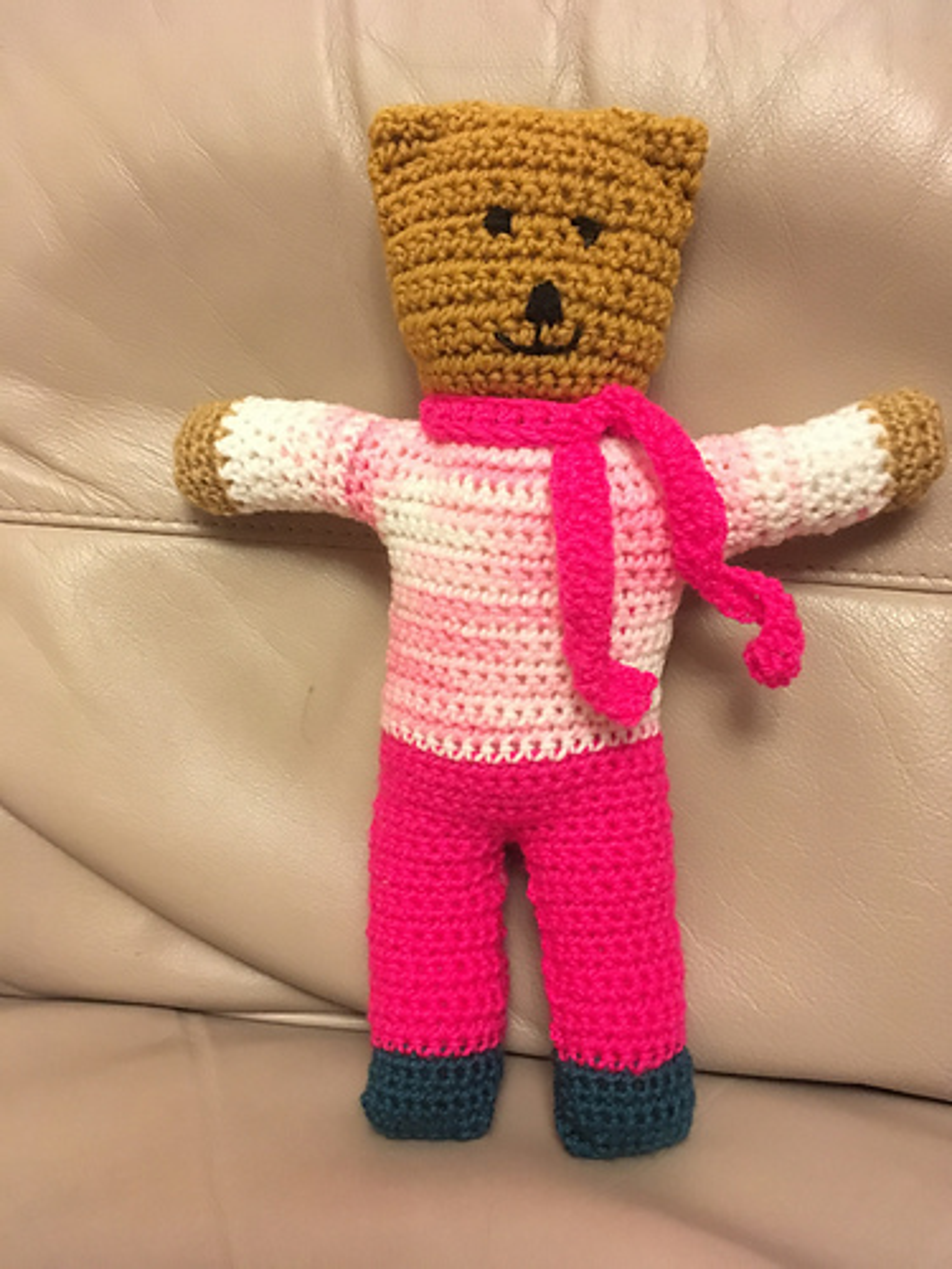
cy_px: 634
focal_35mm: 29
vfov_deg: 61.7
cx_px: 476
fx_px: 1063
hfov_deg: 48.2
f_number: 2.2
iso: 250
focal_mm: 4.15
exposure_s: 1/17
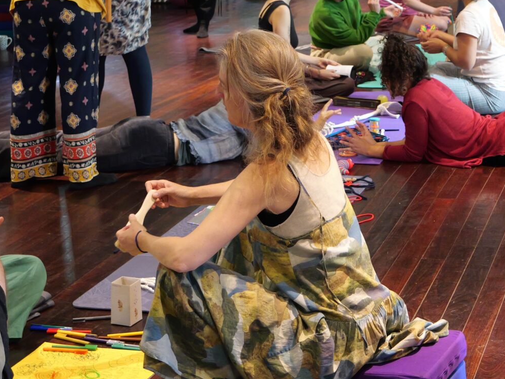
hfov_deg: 21.1
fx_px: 1328
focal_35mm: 91
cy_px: 19
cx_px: 439
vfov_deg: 16.0
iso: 1250
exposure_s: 1/60
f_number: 3.3
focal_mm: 22
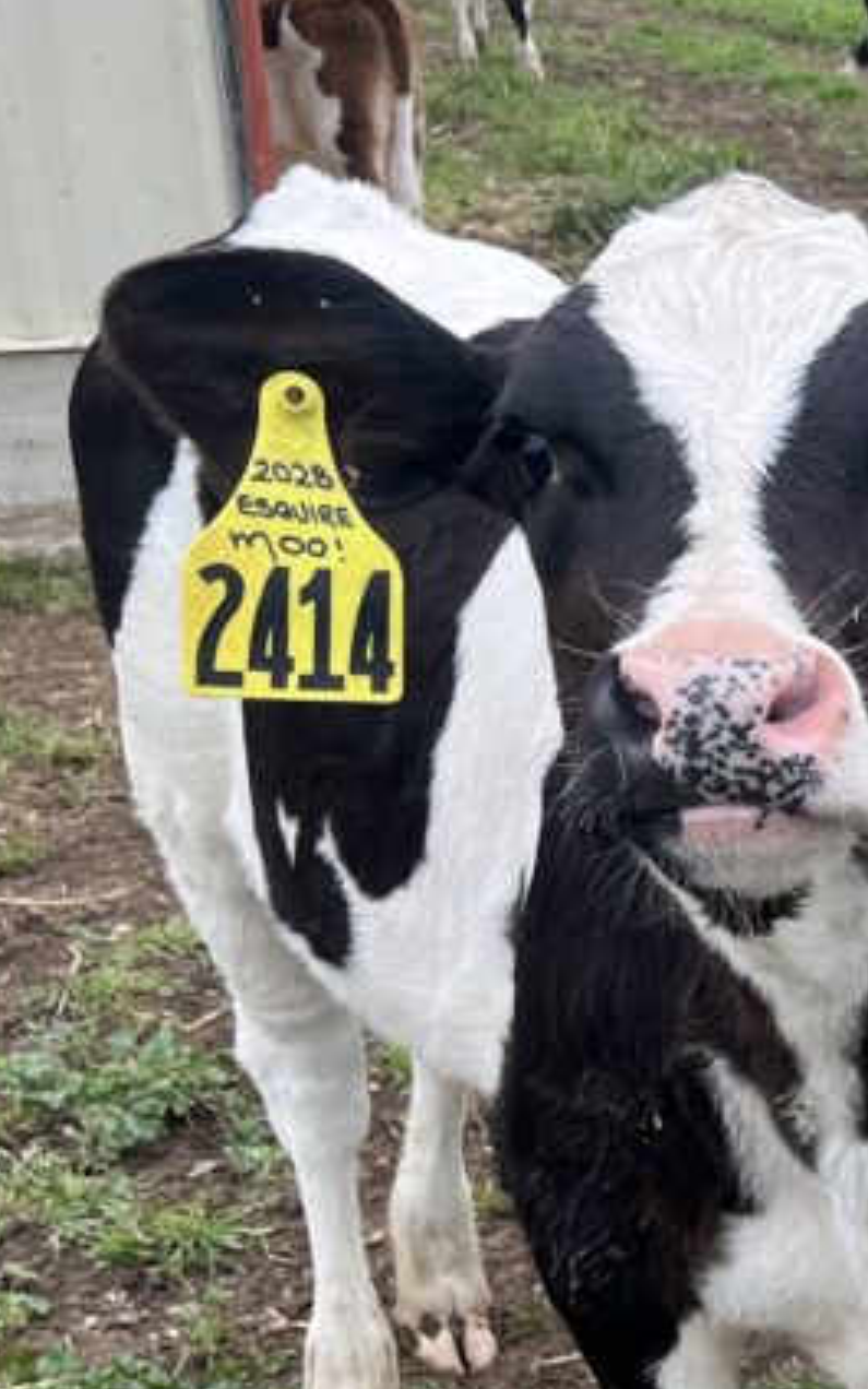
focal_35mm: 78
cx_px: 1422
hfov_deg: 15.1
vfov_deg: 26.2
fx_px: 2952
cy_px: 1022
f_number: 1.6
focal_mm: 5.1
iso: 50
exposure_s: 1/493
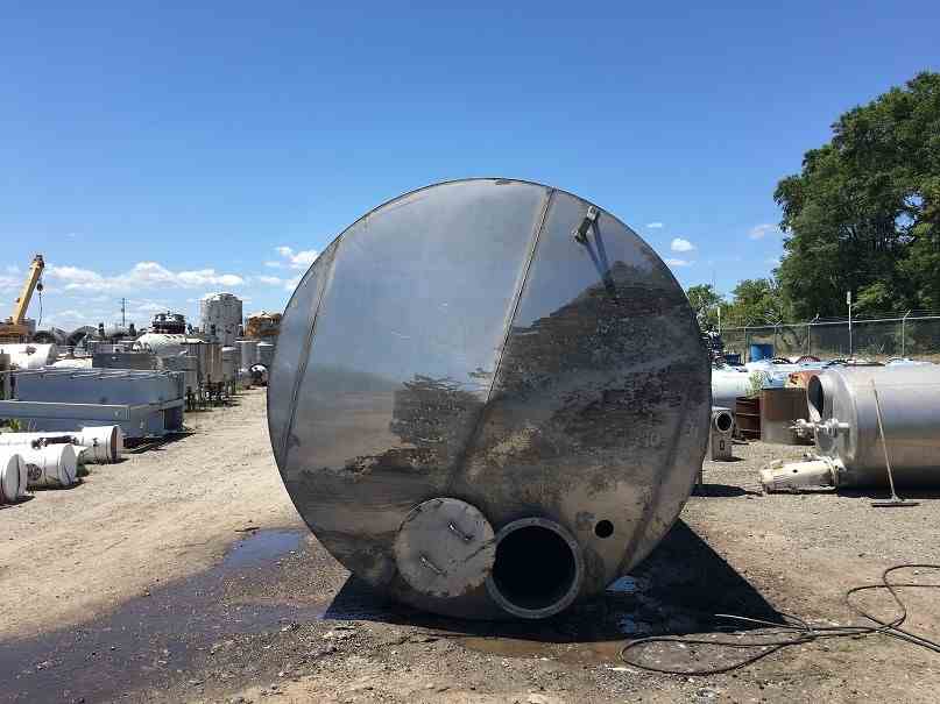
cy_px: 352
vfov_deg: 48.2
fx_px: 787
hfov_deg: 61.7
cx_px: 470
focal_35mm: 29
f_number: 2.2
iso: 25
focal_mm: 4.15
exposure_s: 1/1350
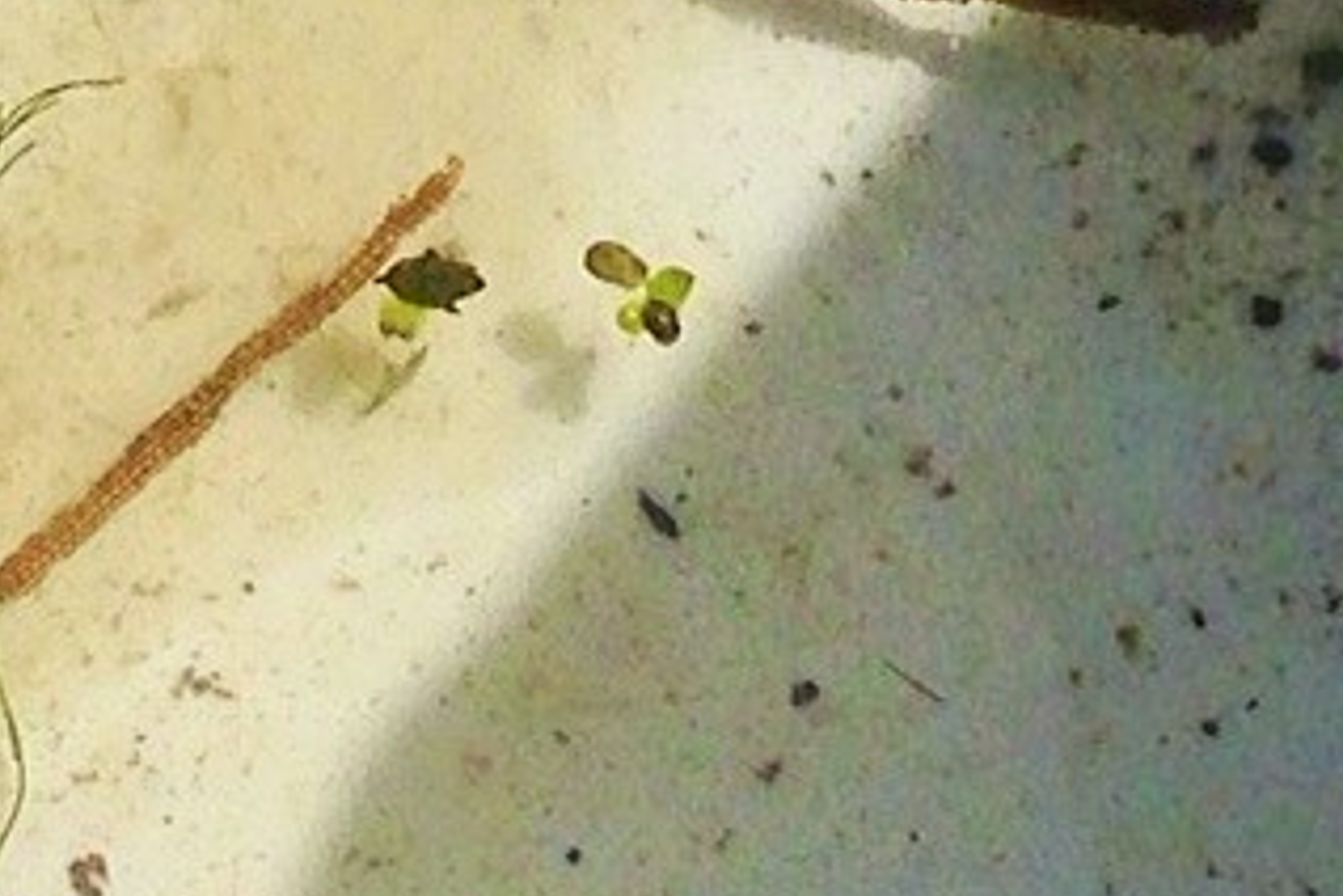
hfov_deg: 8.9
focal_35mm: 221
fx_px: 8244
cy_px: -325
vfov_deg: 6.2
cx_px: -1157
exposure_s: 1/3876
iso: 50
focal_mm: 4.12
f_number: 2.4
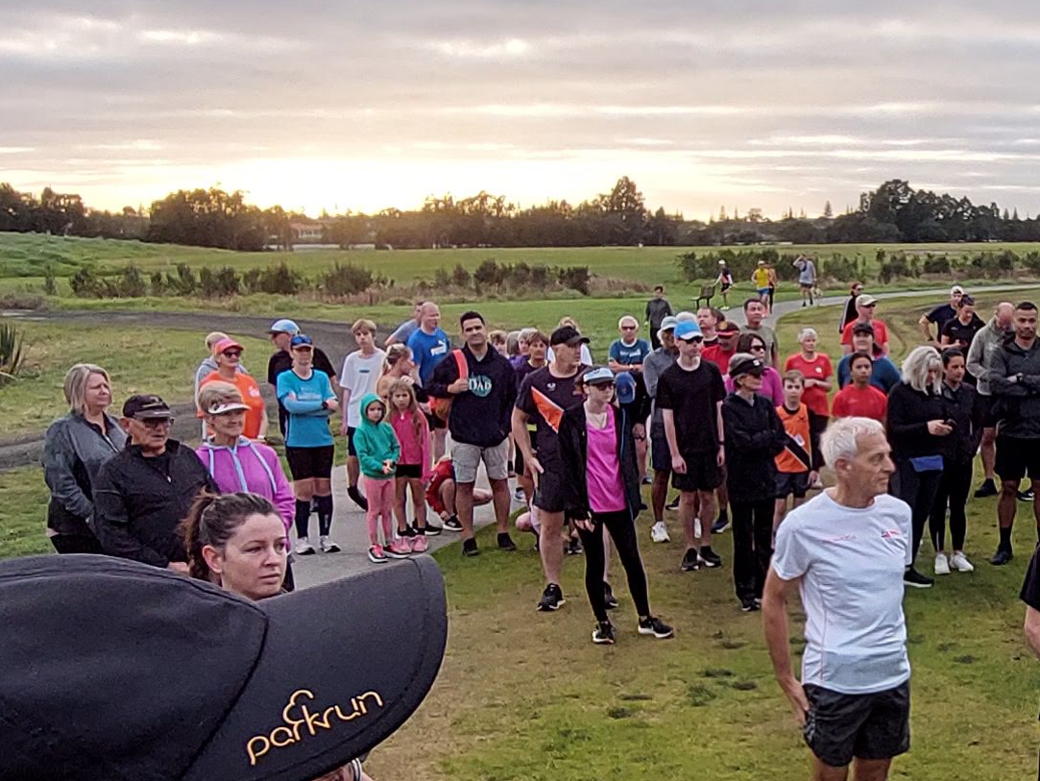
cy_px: 584
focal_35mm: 48
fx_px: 1443
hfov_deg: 35.6
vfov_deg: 29.8
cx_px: 1052
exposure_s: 1/163
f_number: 2.2
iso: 50
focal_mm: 1.74
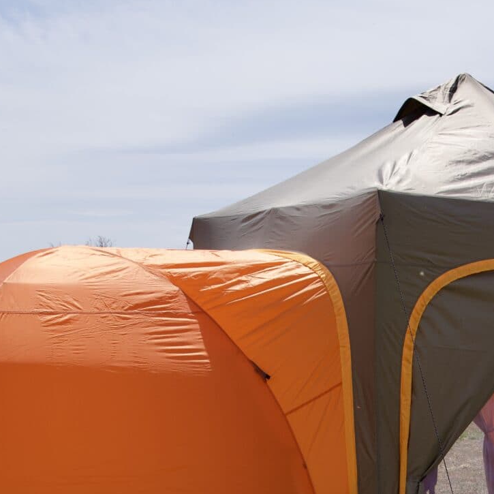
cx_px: 416
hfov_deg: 20.3
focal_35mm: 84
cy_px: 451
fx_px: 1356
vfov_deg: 20.2
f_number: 8
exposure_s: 1/640
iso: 200
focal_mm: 35
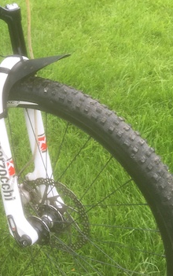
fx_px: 527
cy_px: 46
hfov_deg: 17.9
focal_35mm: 70
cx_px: -24
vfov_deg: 28.6
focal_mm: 4.15
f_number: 2.2
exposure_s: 1/50
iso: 32
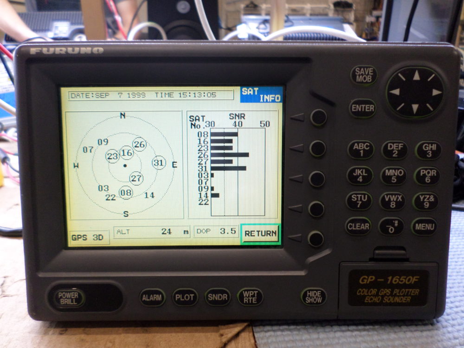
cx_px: 232
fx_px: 335
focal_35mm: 25
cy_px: 174
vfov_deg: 54.9
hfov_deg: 69.4
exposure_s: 1/30
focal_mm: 4.5
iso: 160
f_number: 2.5
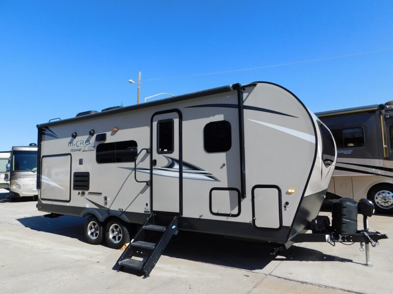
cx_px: 196
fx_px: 261
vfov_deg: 58.8
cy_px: 147
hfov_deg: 74.0
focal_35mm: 23
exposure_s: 1/1500
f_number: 3
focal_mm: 4
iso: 125
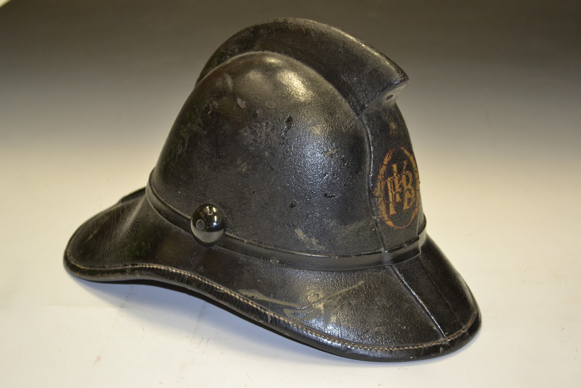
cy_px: 194
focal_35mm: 82
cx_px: 290
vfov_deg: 16.6
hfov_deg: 24.6
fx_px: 1331
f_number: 5.6
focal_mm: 55
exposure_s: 1/30
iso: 800
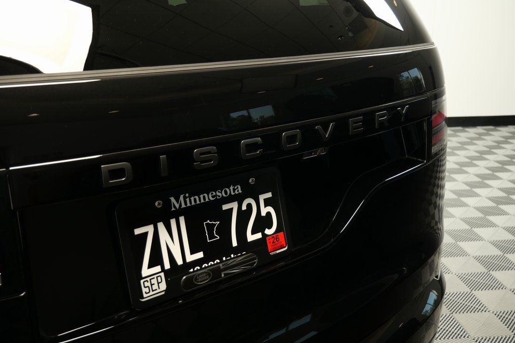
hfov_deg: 50.7
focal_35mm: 38
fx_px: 544
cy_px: 150
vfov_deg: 35.0
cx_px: 256
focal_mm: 18
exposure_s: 1/200
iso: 200
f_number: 4
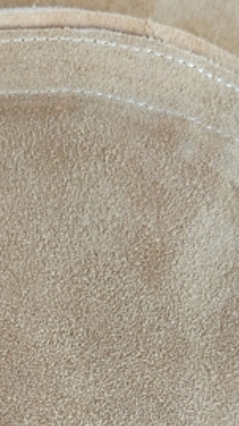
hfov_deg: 12.5
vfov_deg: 20.3
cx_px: 6
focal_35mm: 96
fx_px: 1083
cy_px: 561
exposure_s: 1/50
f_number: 1.8
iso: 640
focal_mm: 5.4
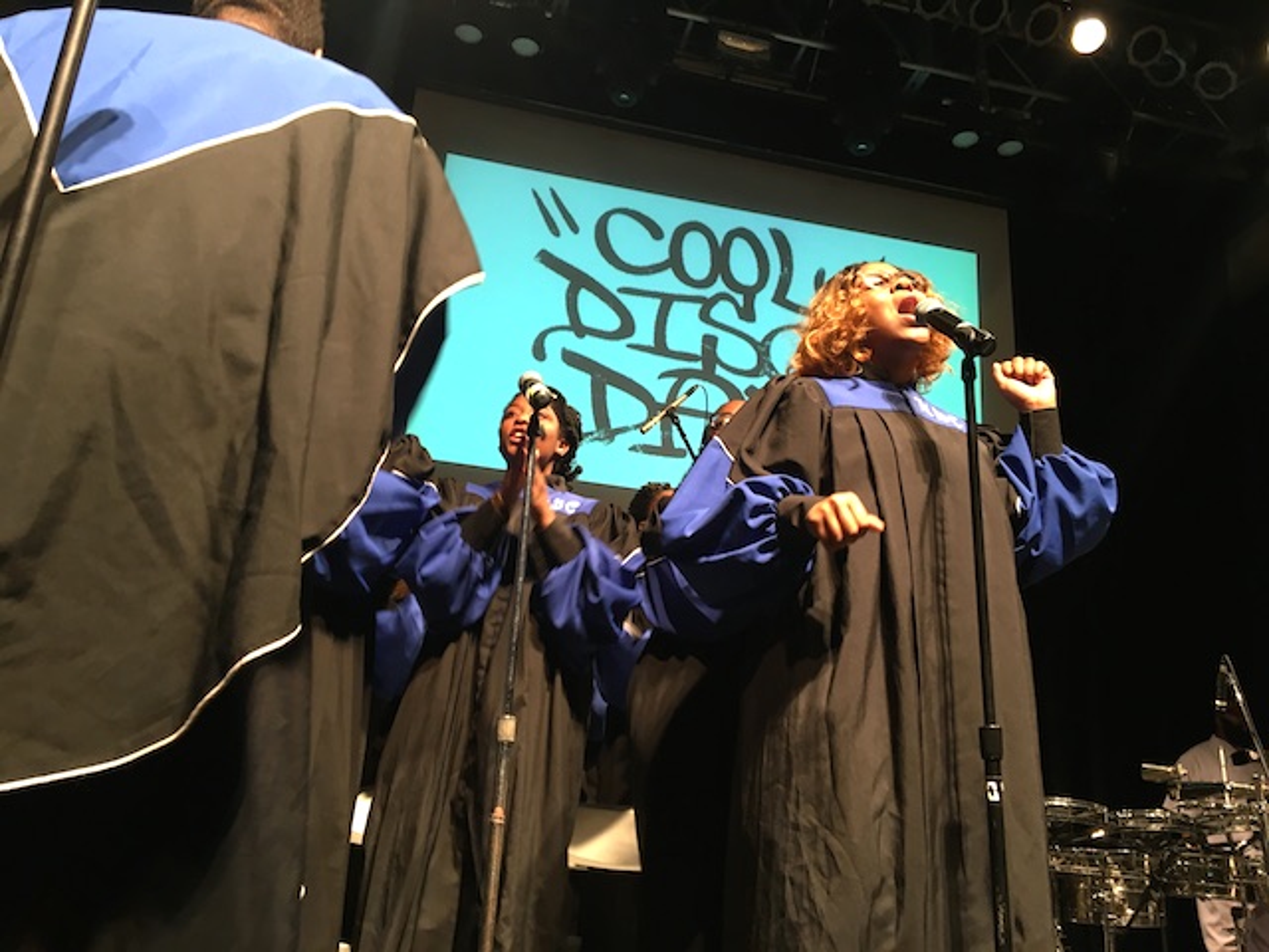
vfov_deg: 48.2
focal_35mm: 29
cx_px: 634
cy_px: 476
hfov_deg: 61.7
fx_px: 1063
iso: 80
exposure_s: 1/30
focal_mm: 4.15
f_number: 2.2
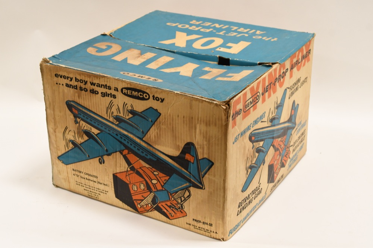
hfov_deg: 33.4
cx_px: 186
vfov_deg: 22.6
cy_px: 124
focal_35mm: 60
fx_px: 621
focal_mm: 40
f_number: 7.1
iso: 1000
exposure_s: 1/200
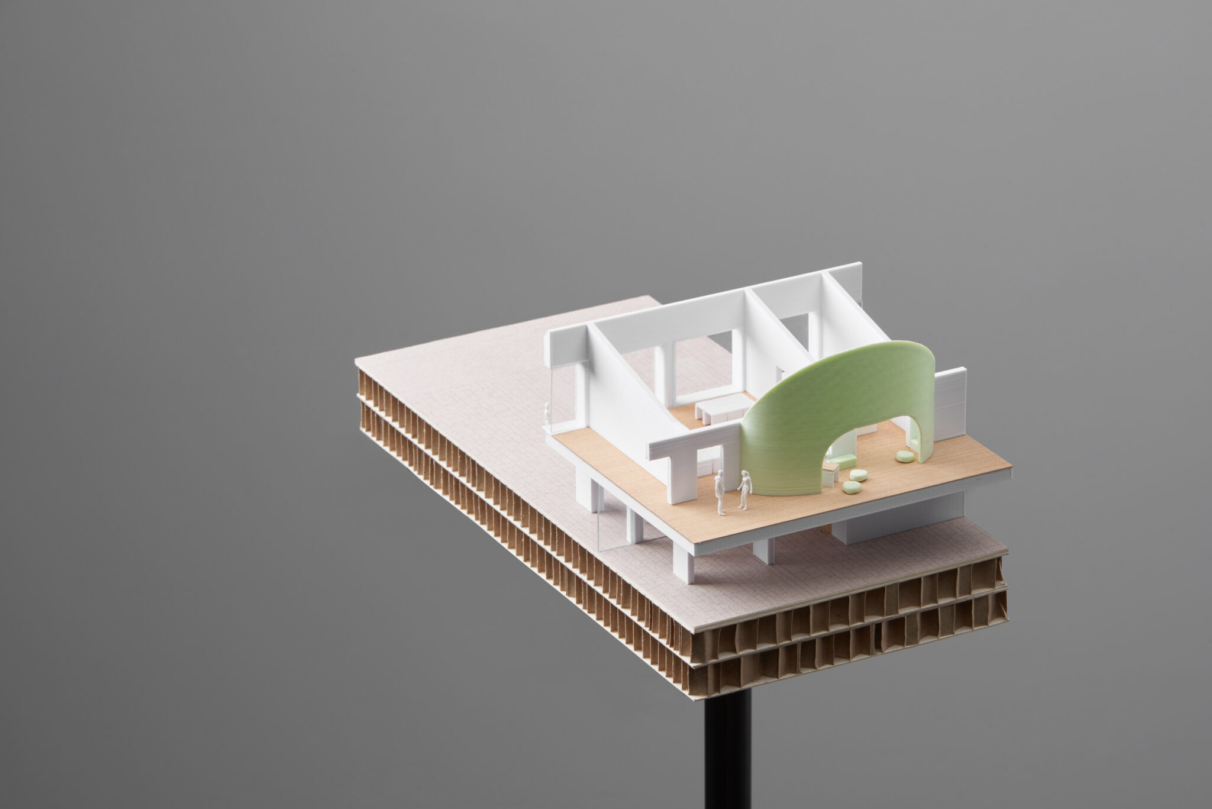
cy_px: 404
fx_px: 5725
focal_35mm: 170
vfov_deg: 8.1
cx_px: 606
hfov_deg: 12.1
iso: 64
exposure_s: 1/125
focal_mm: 170
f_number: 22
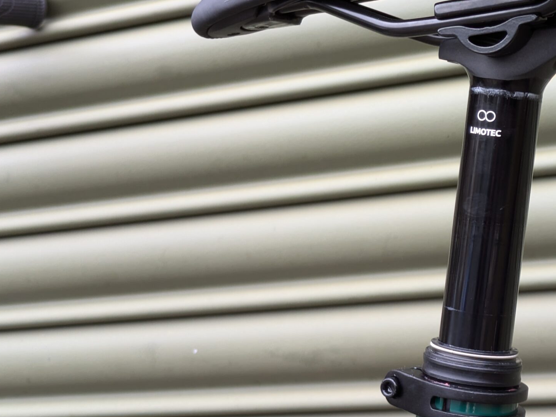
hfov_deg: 21.4
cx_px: 485
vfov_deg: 16.4
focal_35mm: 90
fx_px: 1446
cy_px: 116
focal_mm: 5.43
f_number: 1.89
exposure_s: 1/100
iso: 59
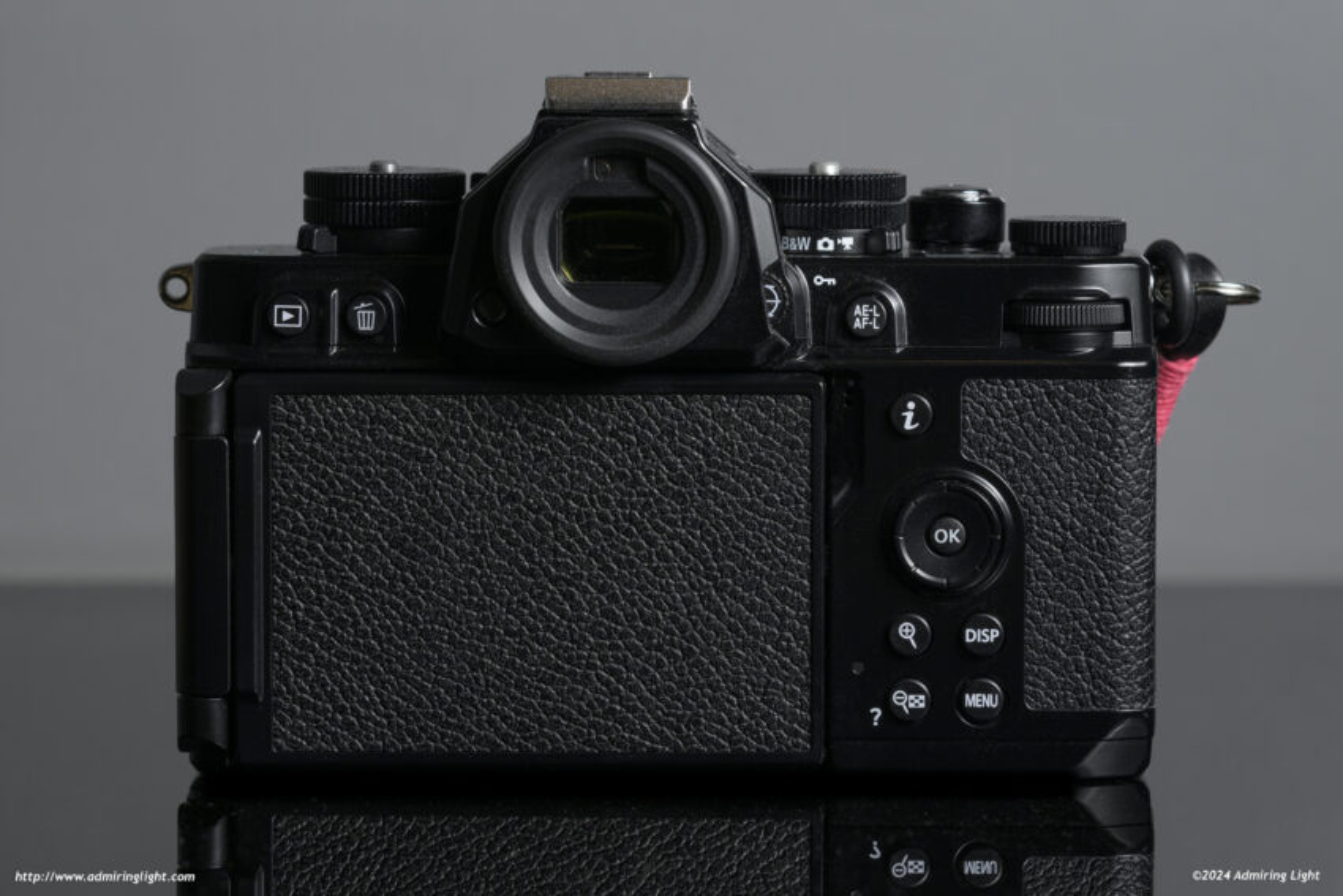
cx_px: 672
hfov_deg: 12.8
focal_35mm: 160
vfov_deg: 8.6
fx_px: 5970
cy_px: 448
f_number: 11
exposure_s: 1/125
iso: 200
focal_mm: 160
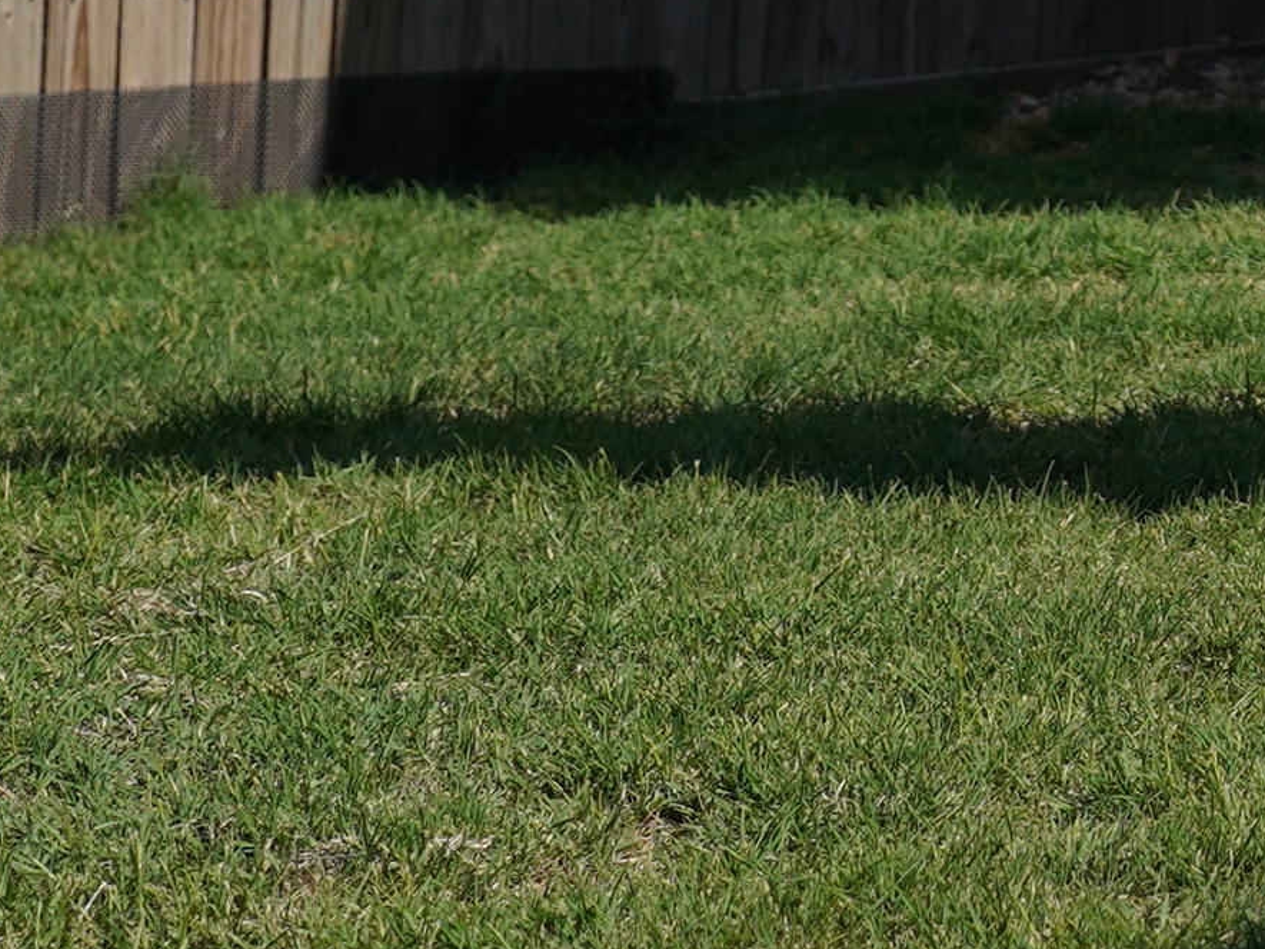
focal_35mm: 163
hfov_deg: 10.3
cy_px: -987
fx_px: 5957
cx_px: 3119
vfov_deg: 8.6
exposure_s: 1/1600
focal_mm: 30
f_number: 4
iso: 100
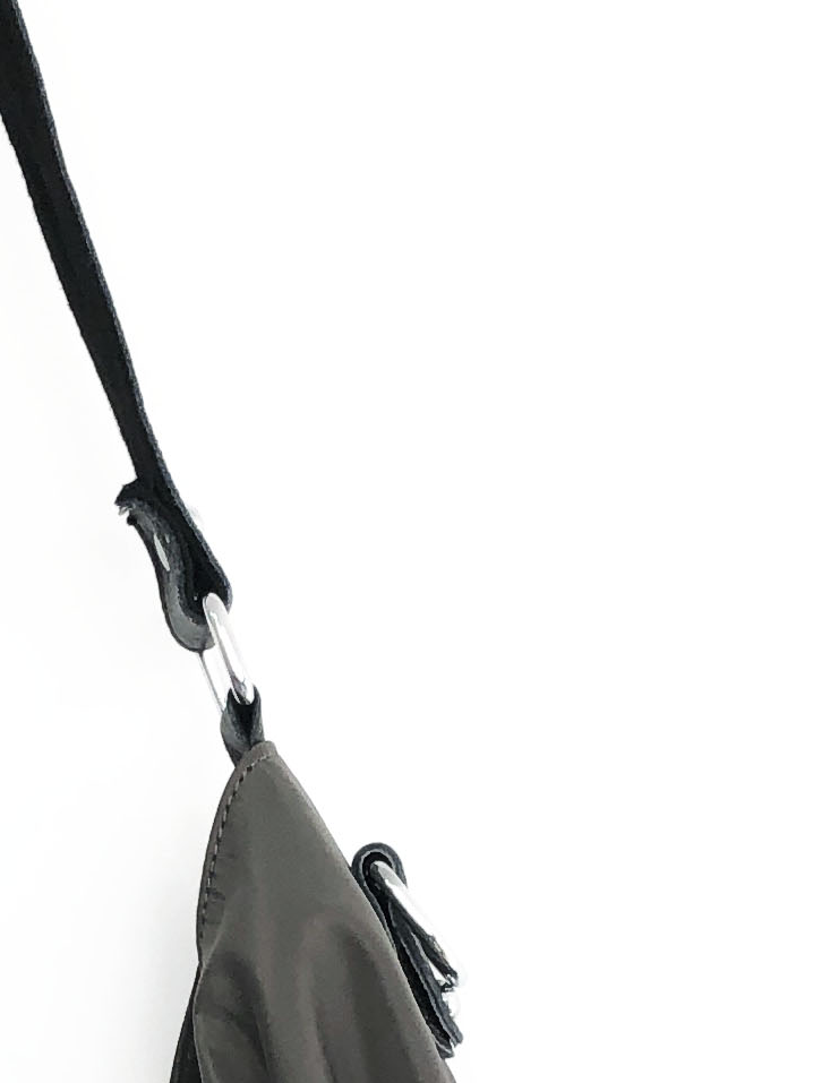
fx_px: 3694
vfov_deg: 16.2
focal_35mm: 118
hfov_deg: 12.3
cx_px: -83
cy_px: 1167
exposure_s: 1/120
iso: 64
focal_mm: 3.99
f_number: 1.8
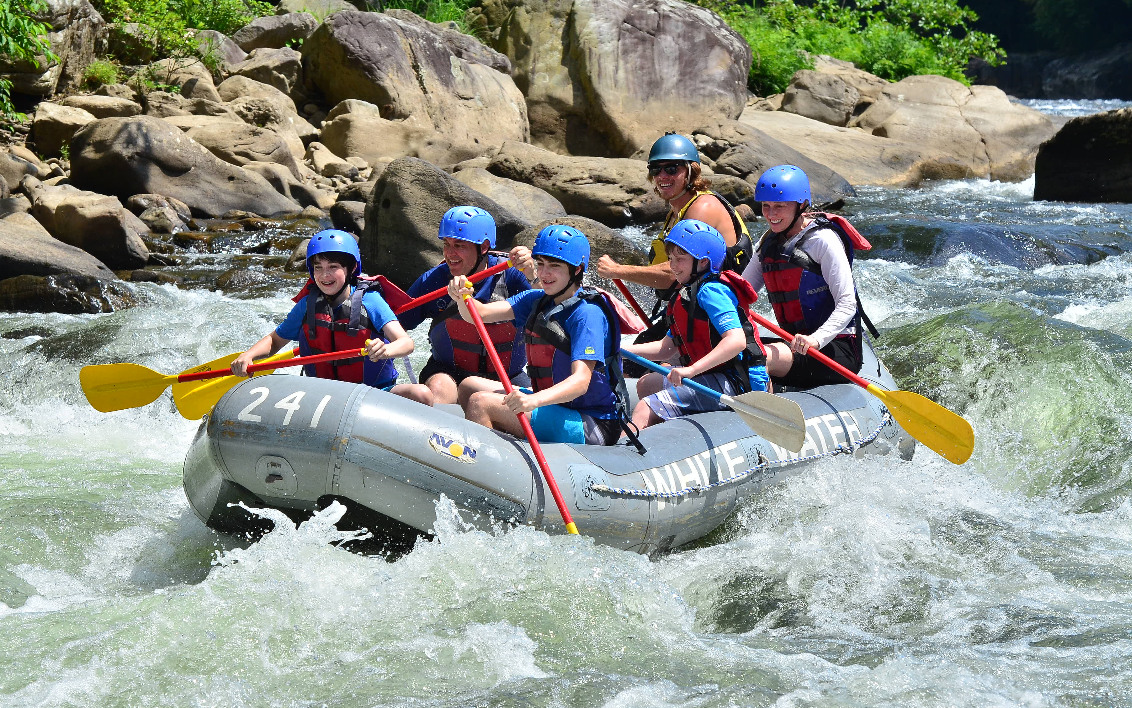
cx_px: 564
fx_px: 5492
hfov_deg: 11.8
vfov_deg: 7.4
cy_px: 340
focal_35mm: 178
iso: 400
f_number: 11
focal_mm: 116
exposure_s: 1/800
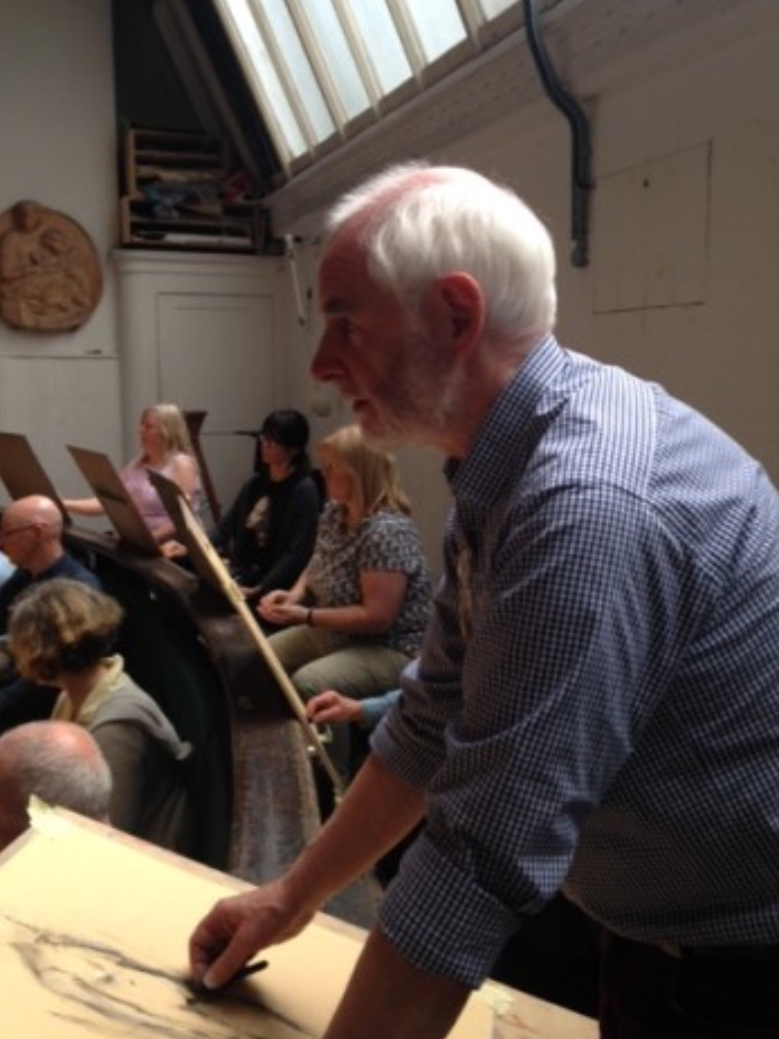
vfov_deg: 49.0
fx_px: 1141
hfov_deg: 37.7
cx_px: 388
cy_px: 484
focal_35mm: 38
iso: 64
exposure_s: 1/30
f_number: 2.4
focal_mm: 4.12
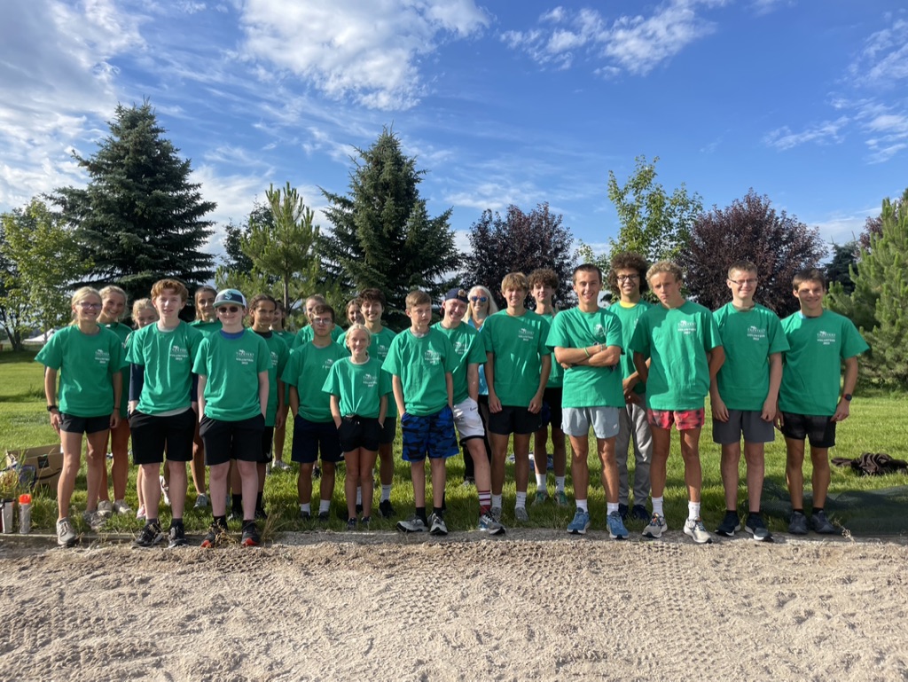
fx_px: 682
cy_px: 341
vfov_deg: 53.1
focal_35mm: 26
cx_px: 454
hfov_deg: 67.3
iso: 32
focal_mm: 4.2
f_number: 1.6
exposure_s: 1/2257
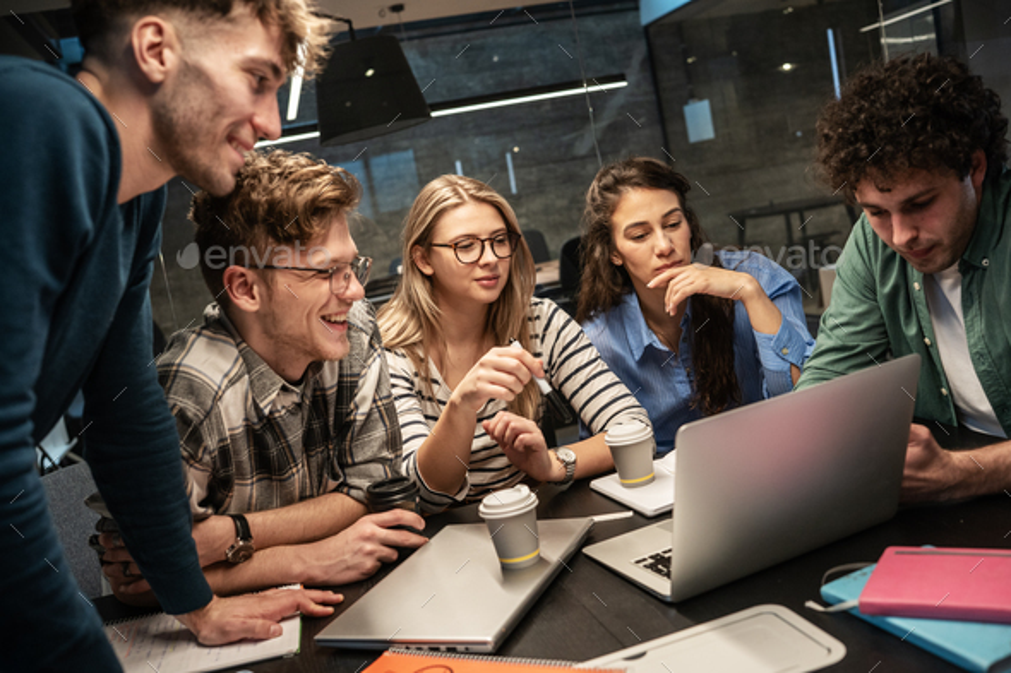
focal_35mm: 35
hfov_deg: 54.4
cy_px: 336
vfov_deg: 37.8
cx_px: 506
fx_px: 983
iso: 800
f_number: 3.2
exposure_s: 1/200
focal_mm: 35
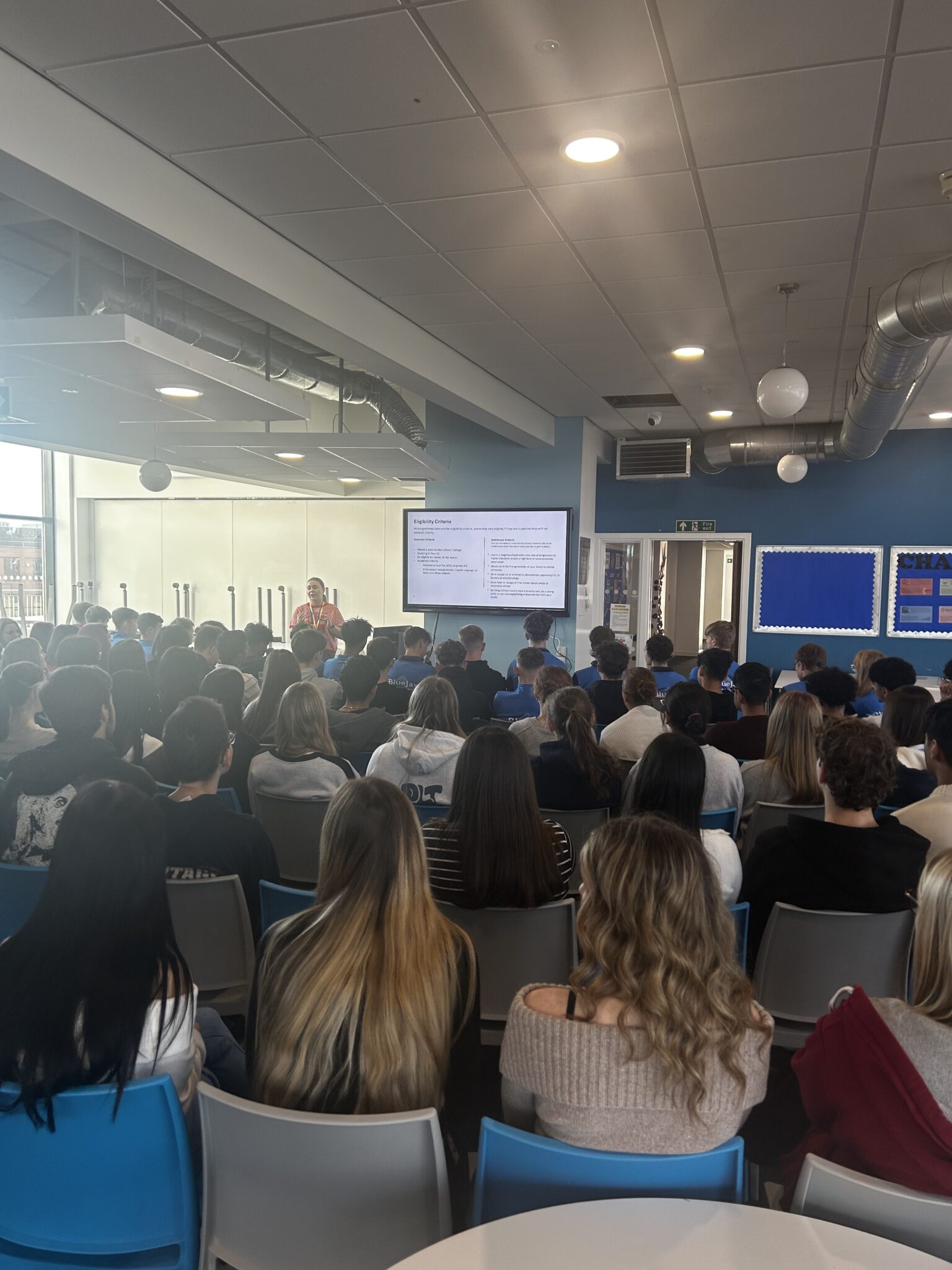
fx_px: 953
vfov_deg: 67.3
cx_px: 476
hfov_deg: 53.1
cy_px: 635
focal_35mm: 26
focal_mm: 5.7
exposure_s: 1/169
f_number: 1.5
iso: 40
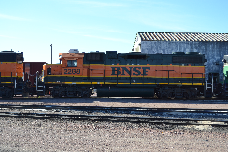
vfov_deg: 25.1
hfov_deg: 36.9
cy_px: 76
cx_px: 114
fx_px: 342
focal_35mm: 54
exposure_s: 1/200
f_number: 7.1
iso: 100
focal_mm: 36
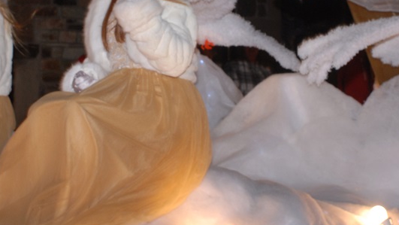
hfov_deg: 20.2
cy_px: 16
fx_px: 1122
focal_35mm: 106
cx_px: 210
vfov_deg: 11.4
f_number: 5.6
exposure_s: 1/60
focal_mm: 28
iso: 200
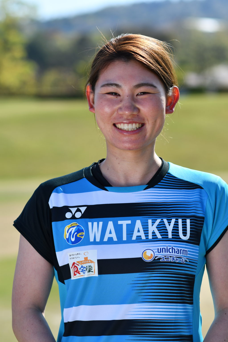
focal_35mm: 127
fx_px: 1206
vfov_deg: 16.1
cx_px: 114
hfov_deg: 10.8
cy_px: 171
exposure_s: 1/1600
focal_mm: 85
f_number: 2.8
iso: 100
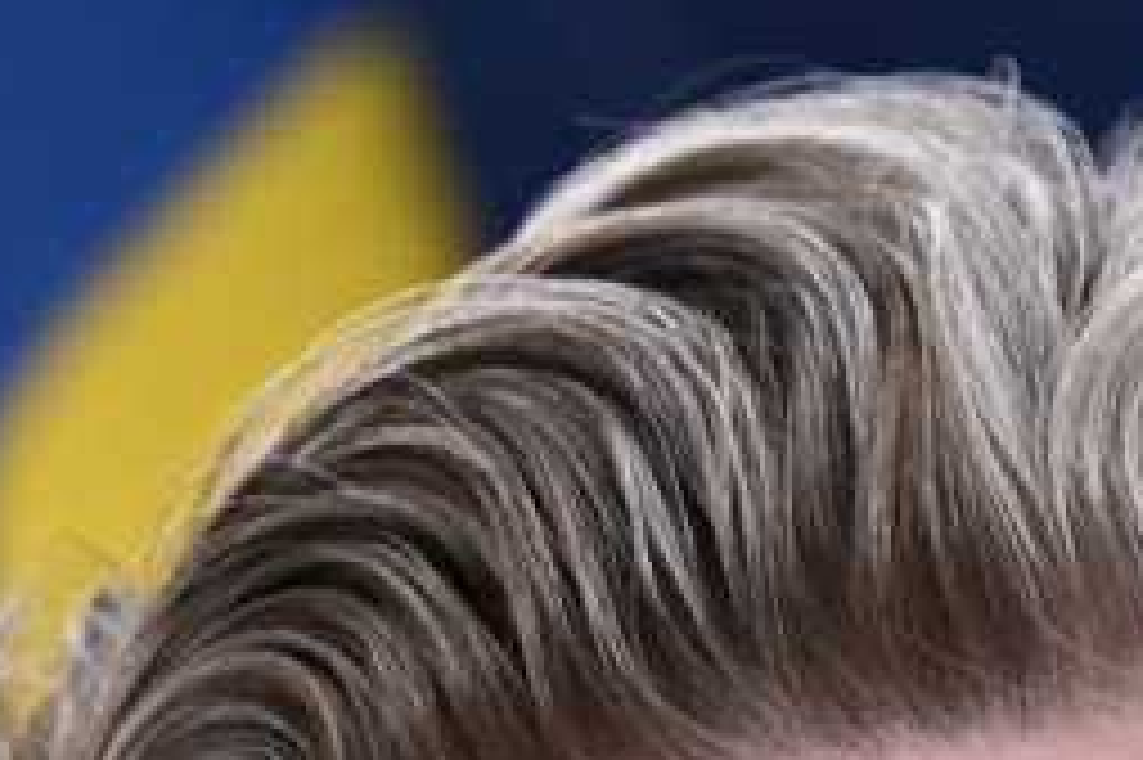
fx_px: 67867
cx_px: 518
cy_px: 1952
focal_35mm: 2139
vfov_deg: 0.6
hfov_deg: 1.0
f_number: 5.6
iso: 1250
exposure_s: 1/125
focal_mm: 400
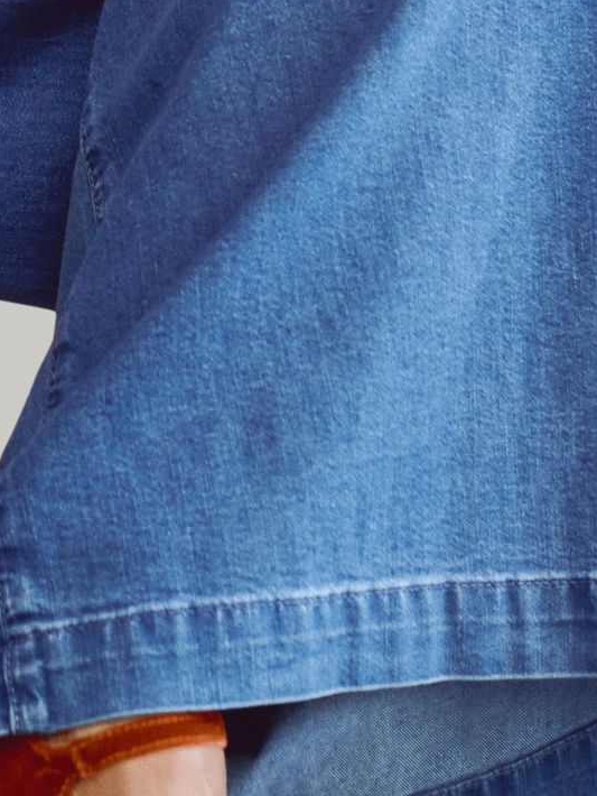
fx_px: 5975
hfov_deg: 5.6
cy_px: -478
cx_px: -397
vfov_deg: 7.5
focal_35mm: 260
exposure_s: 1/125
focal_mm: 50
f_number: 4.5
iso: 500
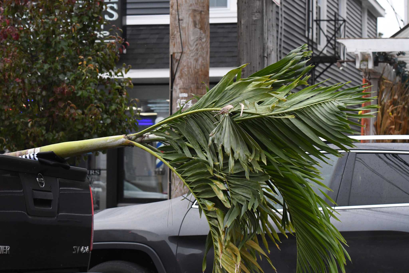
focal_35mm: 105
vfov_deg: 13.0
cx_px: 204
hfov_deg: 19.5
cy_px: 136
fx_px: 1193
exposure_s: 1/1600
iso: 2500
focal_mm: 70
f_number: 5.6
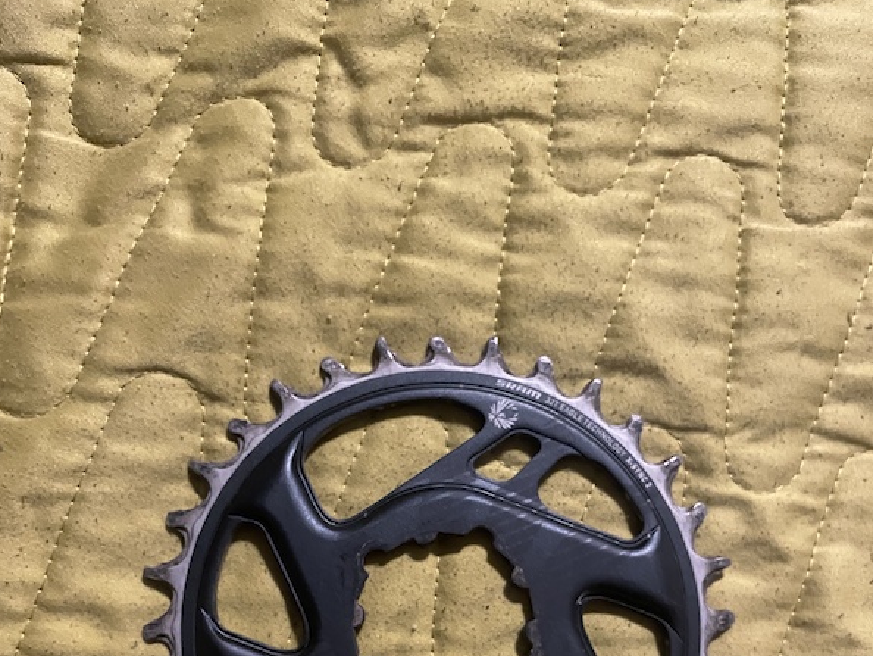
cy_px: 578
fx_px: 883
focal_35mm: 35
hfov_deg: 52.6
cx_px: 434
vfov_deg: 38.2
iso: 800
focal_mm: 4.2
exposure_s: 1/25
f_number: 1.6
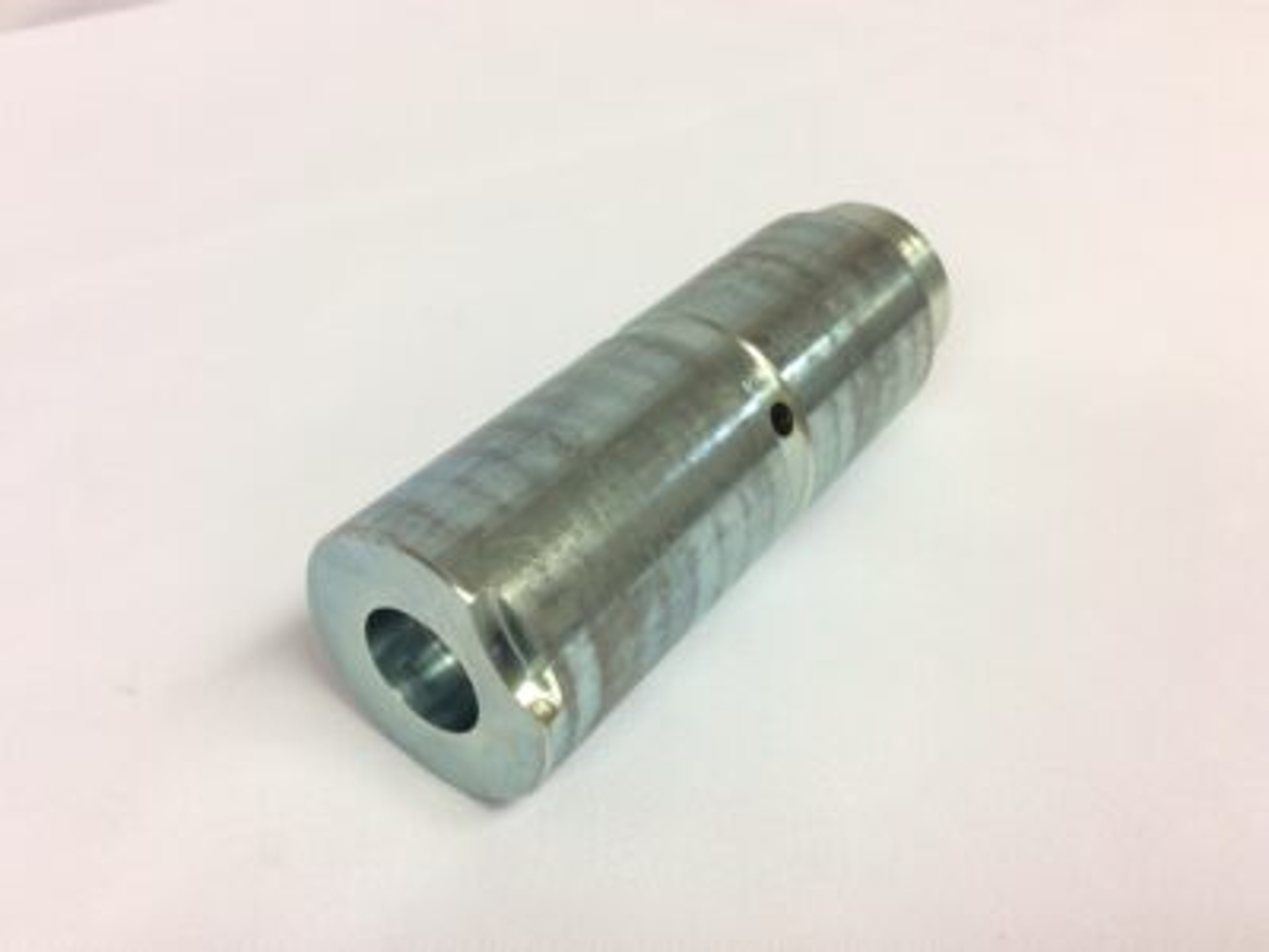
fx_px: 1173
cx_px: 634
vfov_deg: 44.2
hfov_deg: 56.8
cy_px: 476
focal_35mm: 32
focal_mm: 3.3
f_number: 2.4
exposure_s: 1/24
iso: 50
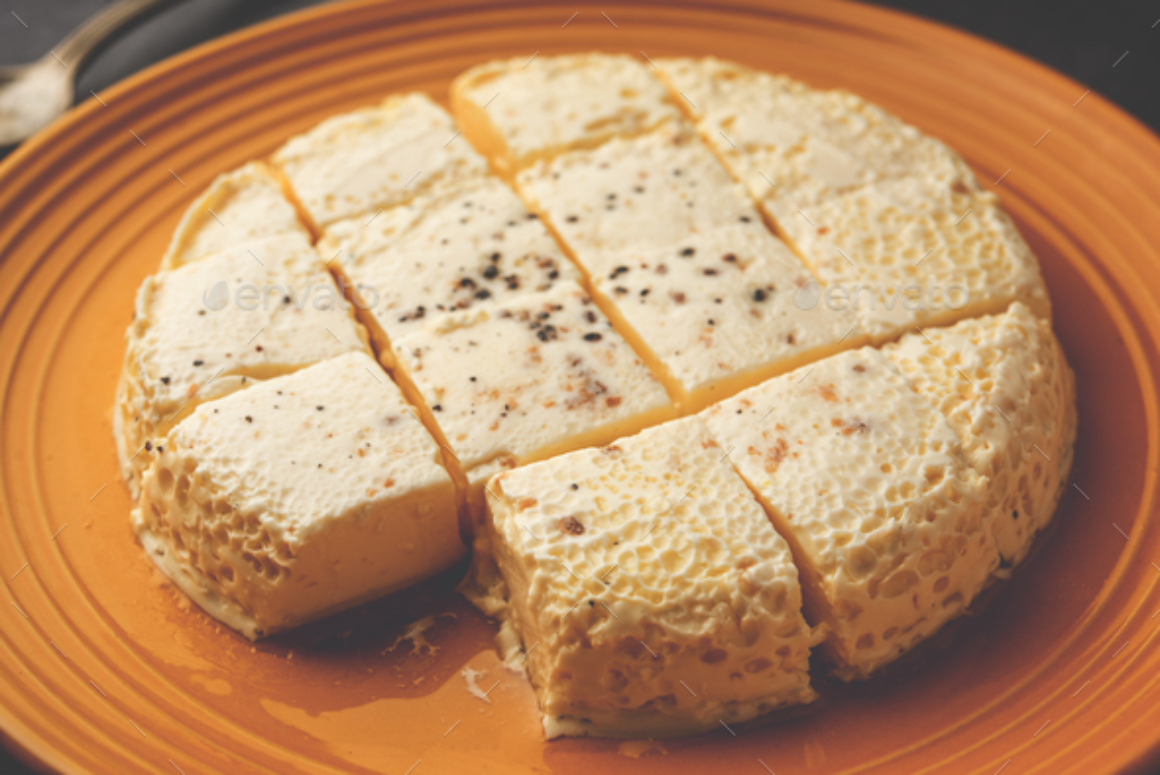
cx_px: 580
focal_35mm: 60
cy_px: 388
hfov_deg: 33.4
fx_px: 1934
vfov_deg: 22.6
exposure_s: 1/125
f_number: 8
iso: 100
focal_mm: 60
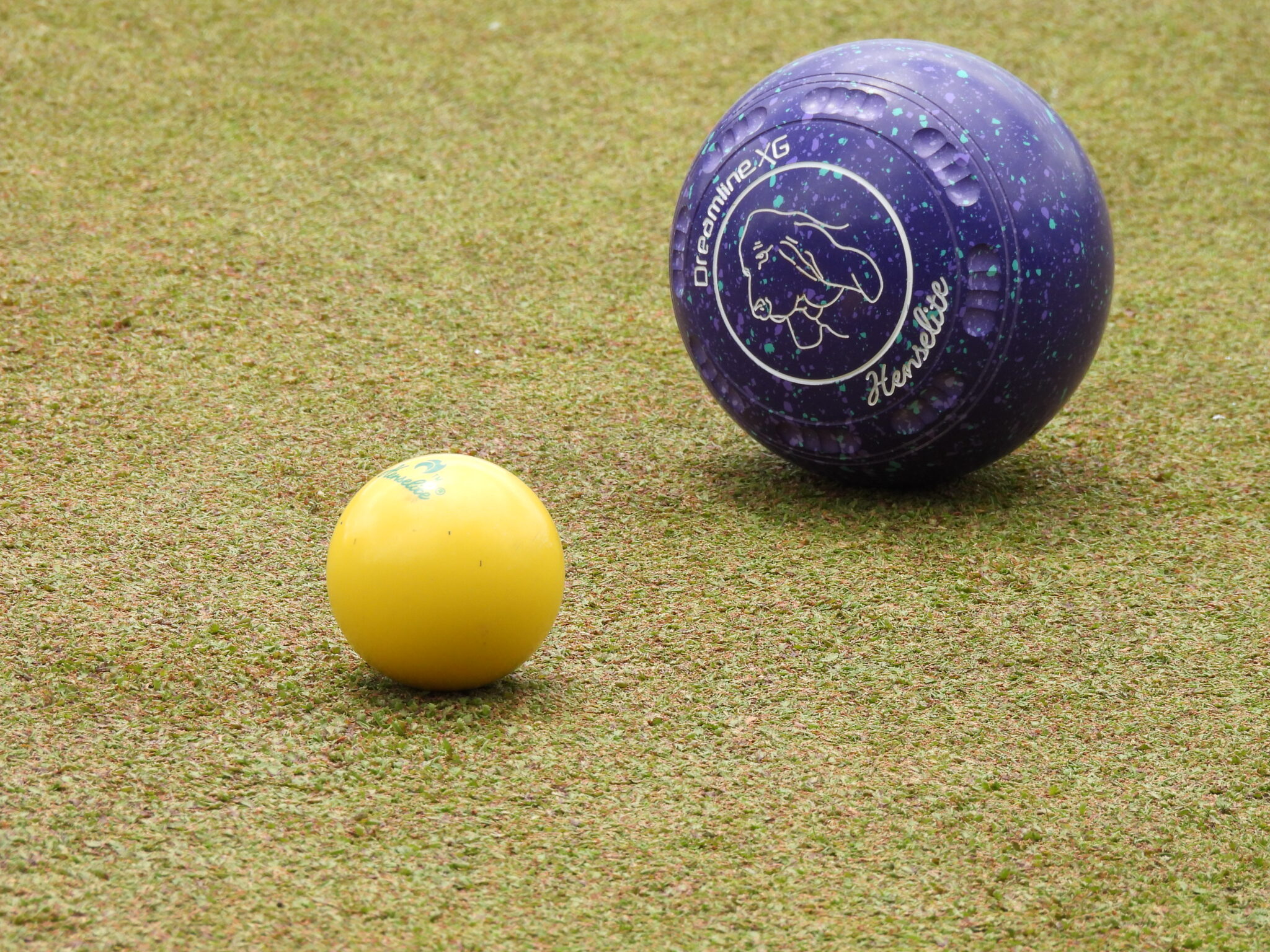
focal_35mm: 650
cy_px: 476
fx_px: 23847
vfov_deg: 2.3
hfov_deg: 3.1
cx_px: 635
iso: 180
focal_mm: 116
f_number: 5.6
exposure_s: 1/500
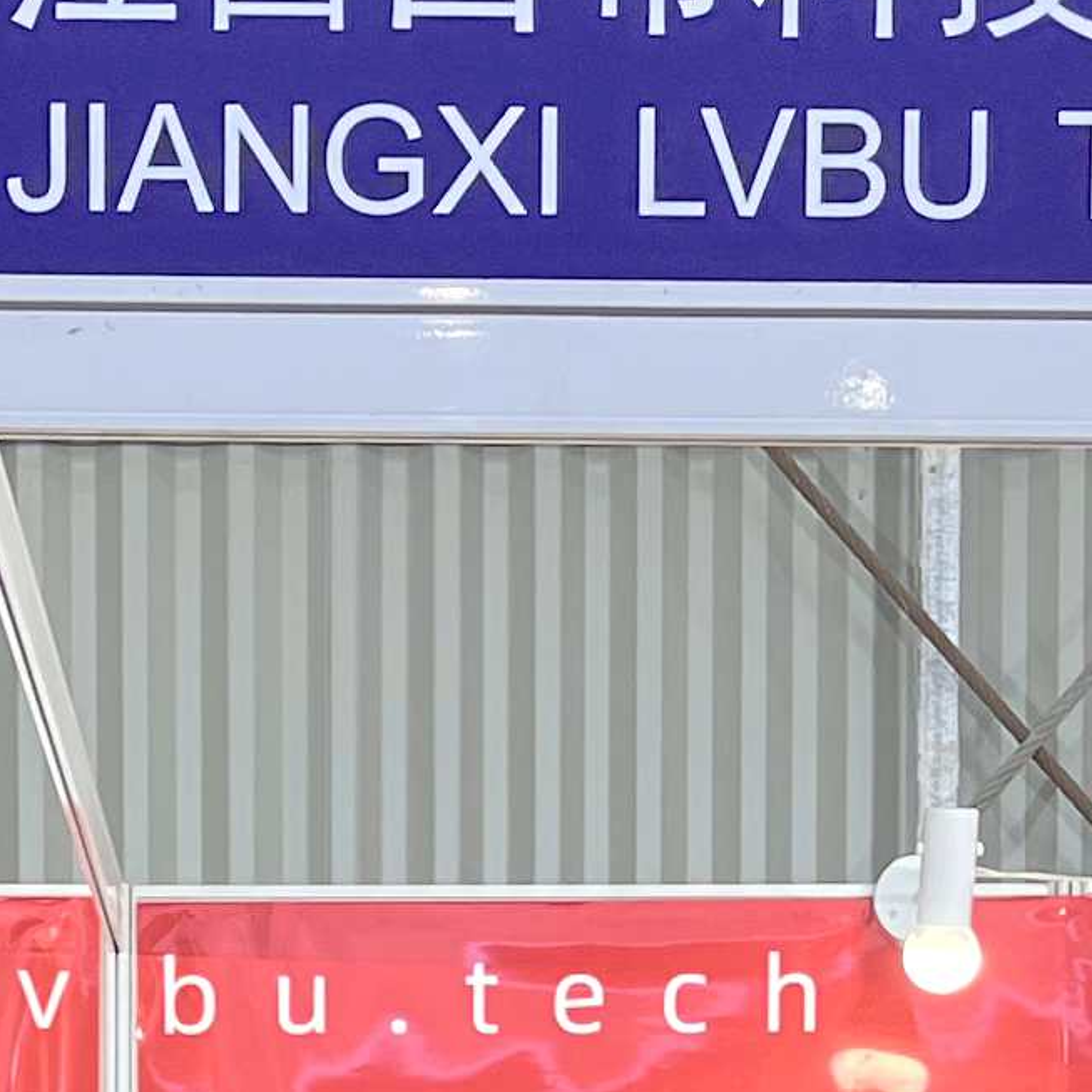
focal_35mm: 142
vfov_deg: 11.2
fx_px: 5068
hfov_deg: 12.3
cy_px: 2159
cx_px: 370
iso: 40
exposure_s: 1/100
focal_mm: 5.1
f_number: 1.6
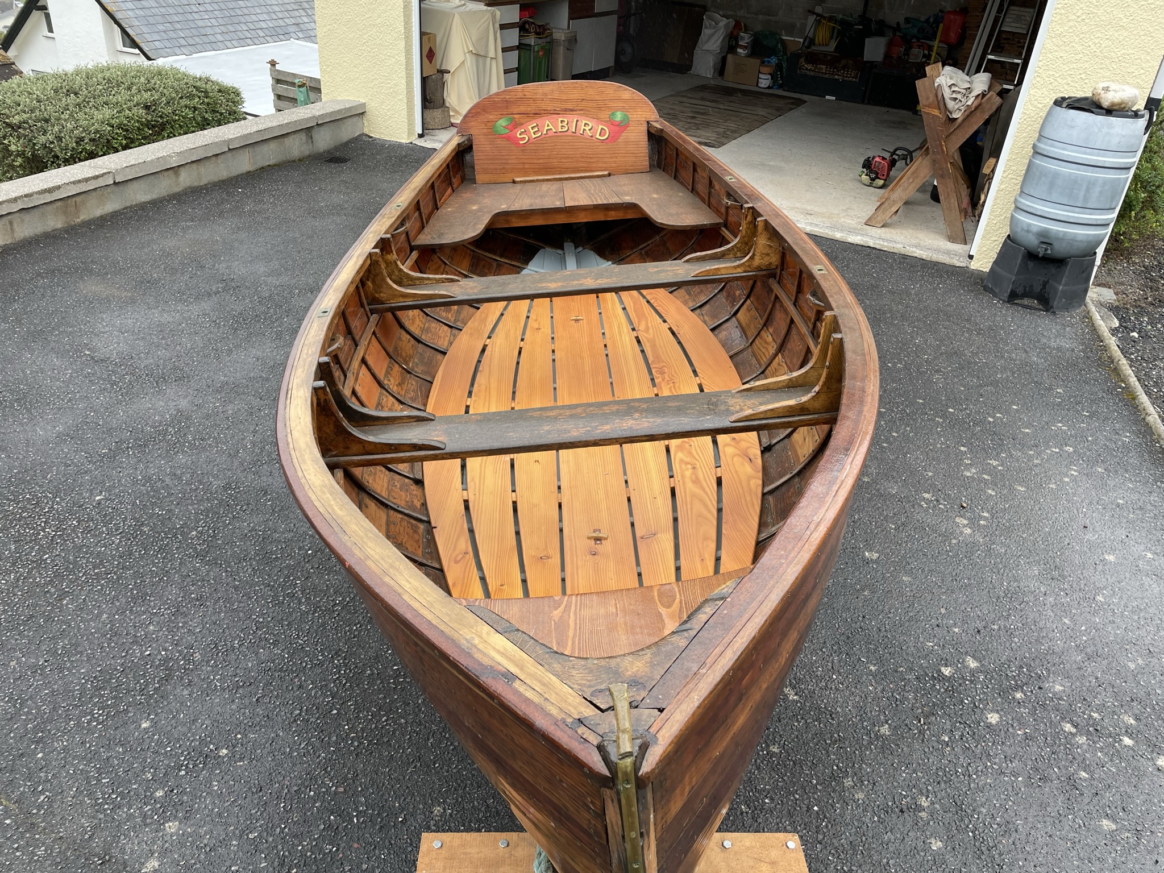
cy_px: 436
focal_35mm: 26
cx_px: 582
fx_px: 874
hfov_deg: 67.3
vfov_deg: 53.1
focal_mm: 4.2
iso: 32
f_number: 1.6
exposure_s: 1/255
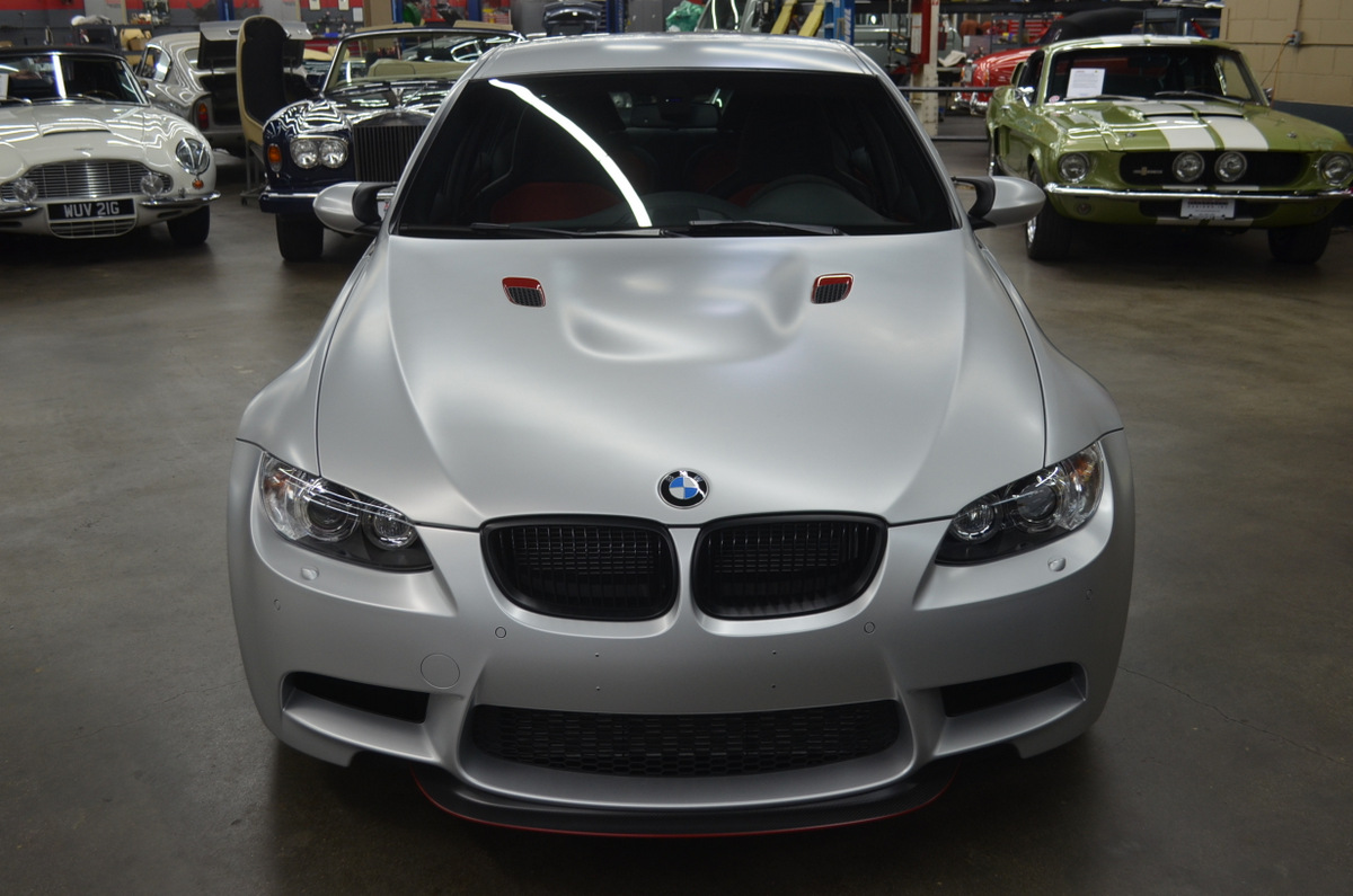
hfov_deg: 53.2
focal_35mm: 36
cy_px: 448
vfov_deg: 36.7
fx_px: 1350
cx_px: 676
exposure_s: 1/80
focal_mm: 24
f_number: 4.5
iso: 400
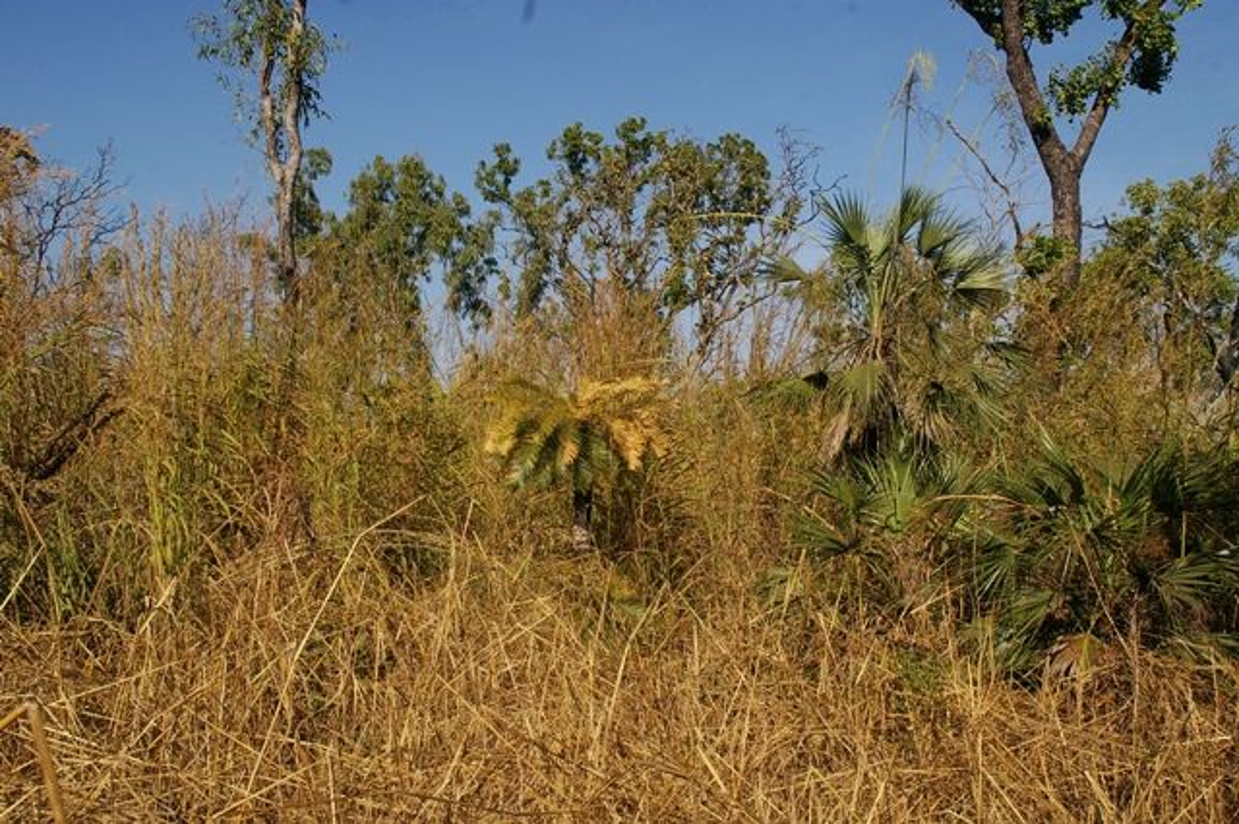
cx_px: 620
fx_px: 1342
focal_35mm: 39
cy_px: 412
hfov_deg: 49.6
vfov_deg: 34.2
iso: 200
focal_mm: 26
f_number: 13
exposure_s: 1/125
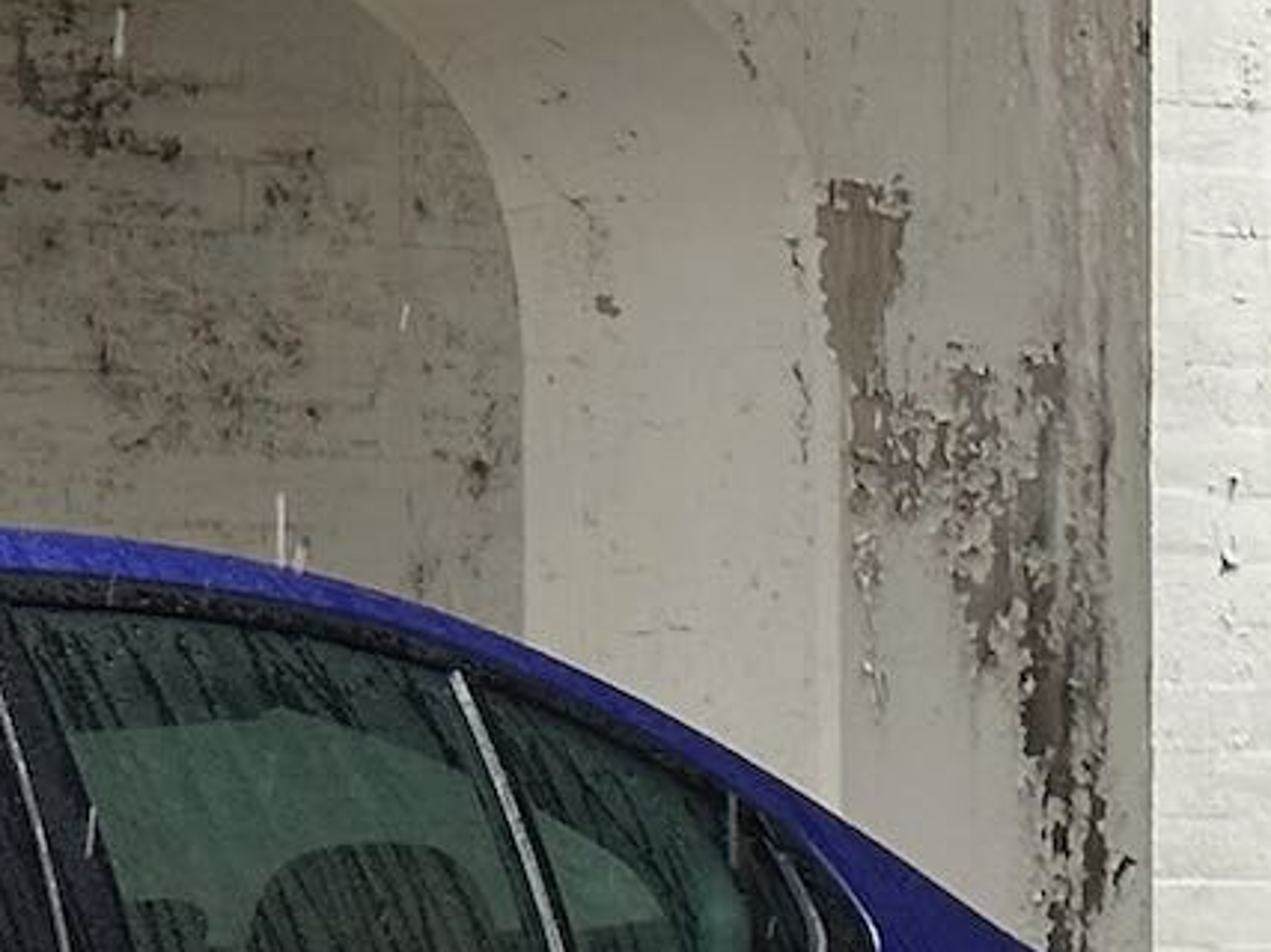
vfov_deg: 6.6
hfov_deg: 8.3
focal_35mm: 225
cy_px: 1053
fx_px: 8259
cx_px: -1292
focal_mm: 6.86
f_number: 1.78
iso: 80
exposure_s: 1/172
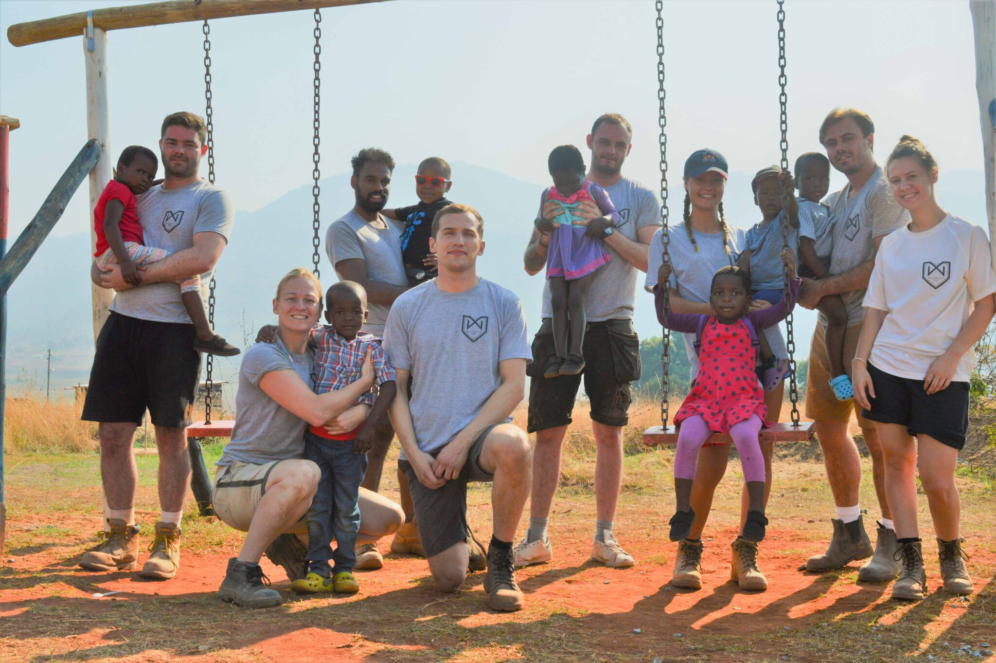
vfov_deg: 33.0
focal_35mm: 40
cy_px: 332
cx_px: 498
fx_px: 1120
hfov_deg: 48.0
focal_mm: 27
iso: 280
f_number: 11
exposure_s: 1/500
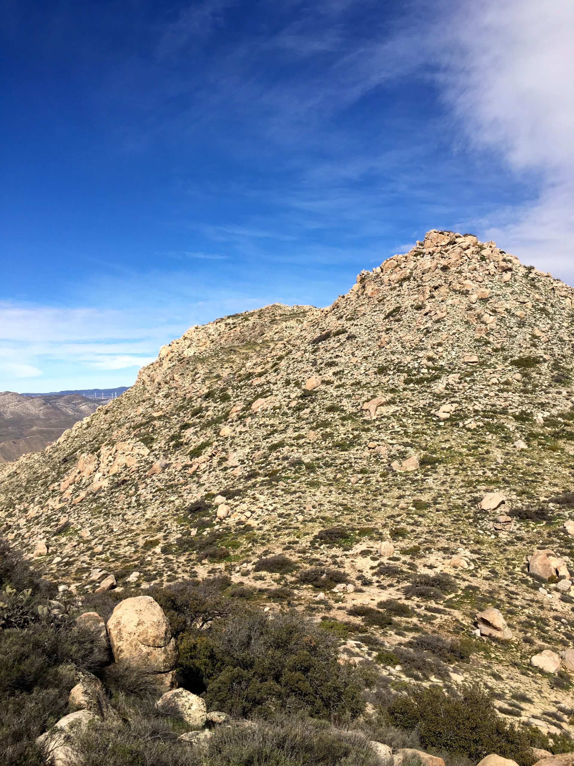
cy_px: 383
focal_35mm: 29
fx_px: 641
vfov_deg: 61.7
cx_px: 287
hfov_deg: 48.2
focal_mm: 4.15
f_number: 2.2
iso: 25
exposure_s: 1/2137
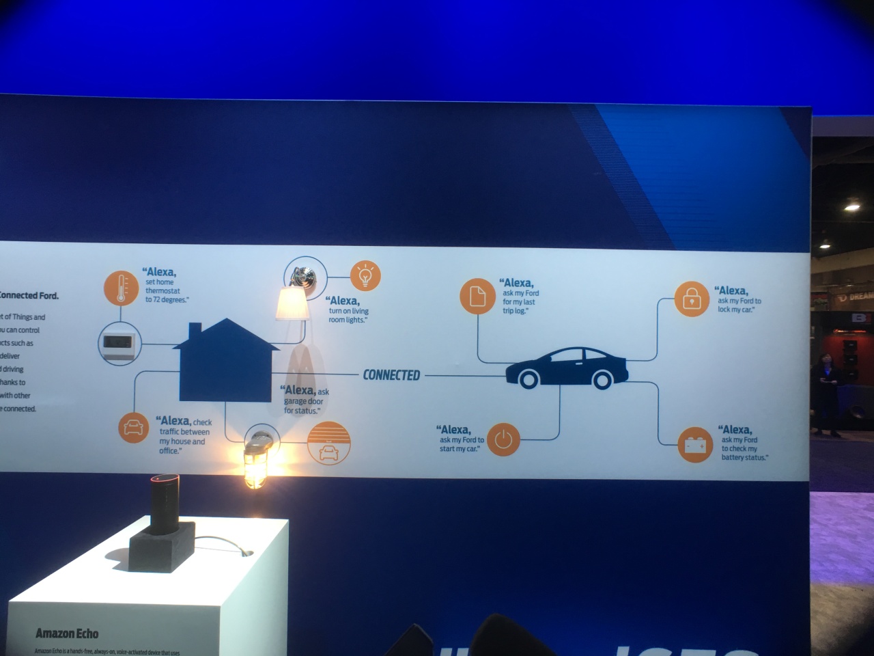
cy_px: 328
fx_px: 732
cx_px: 437
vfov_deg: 48.2
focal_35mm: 29
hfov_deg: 61.7
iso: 25
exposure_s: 1/30
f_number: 2.2
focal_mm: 4.15
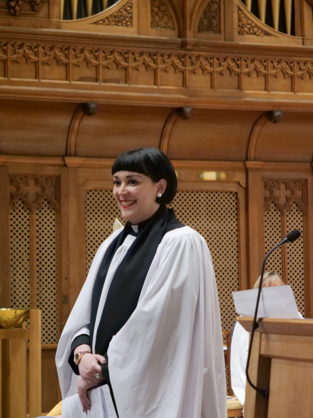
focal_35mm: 120
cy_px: 209
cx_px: 156
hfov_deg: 12.3
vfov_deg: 16.4
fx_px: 1447
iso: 3200
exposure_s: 1/50
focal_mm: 60
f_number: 4
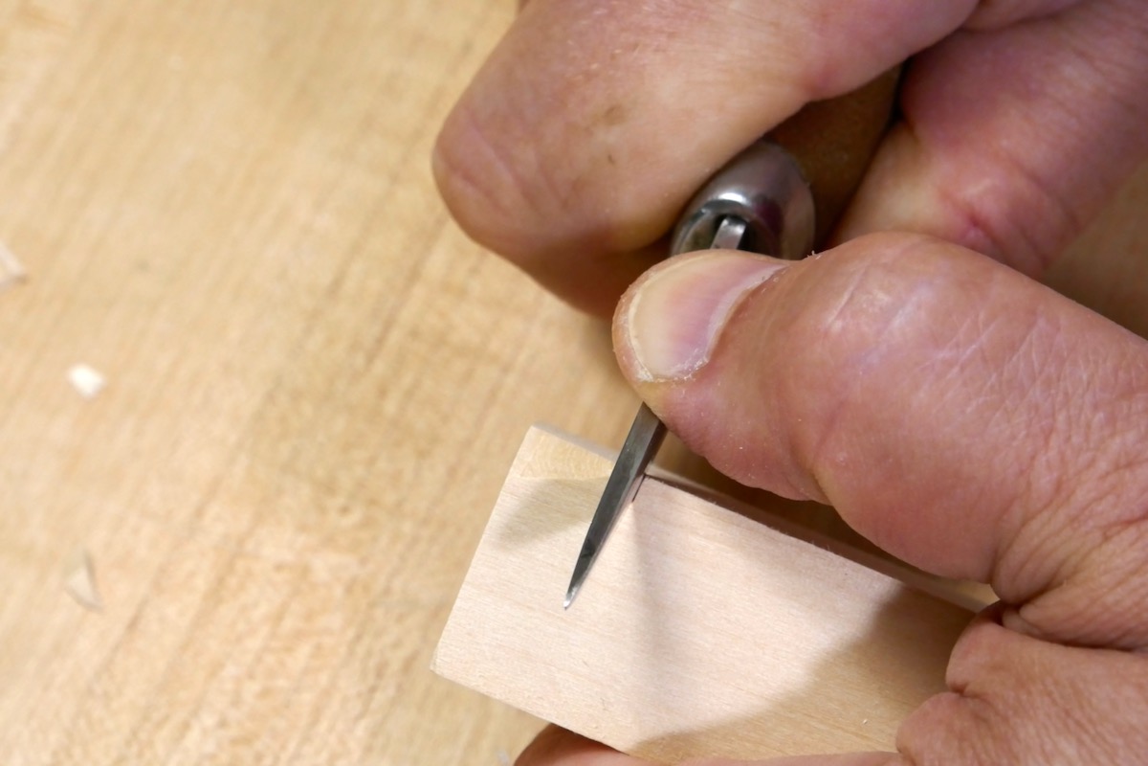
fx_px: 3380
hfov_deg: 19.3
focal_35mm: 106
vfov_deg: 12.9
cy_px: 383
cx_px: 574
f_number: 8
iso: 1250
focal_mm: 38.6
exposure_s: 1/100
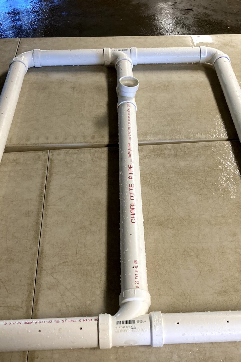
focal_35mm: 39
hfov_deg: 34.2
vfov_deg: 49.5
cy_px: 181
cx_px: 136
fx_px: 391
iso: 125
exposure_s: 1/60
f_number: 1.8
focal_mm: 3.99
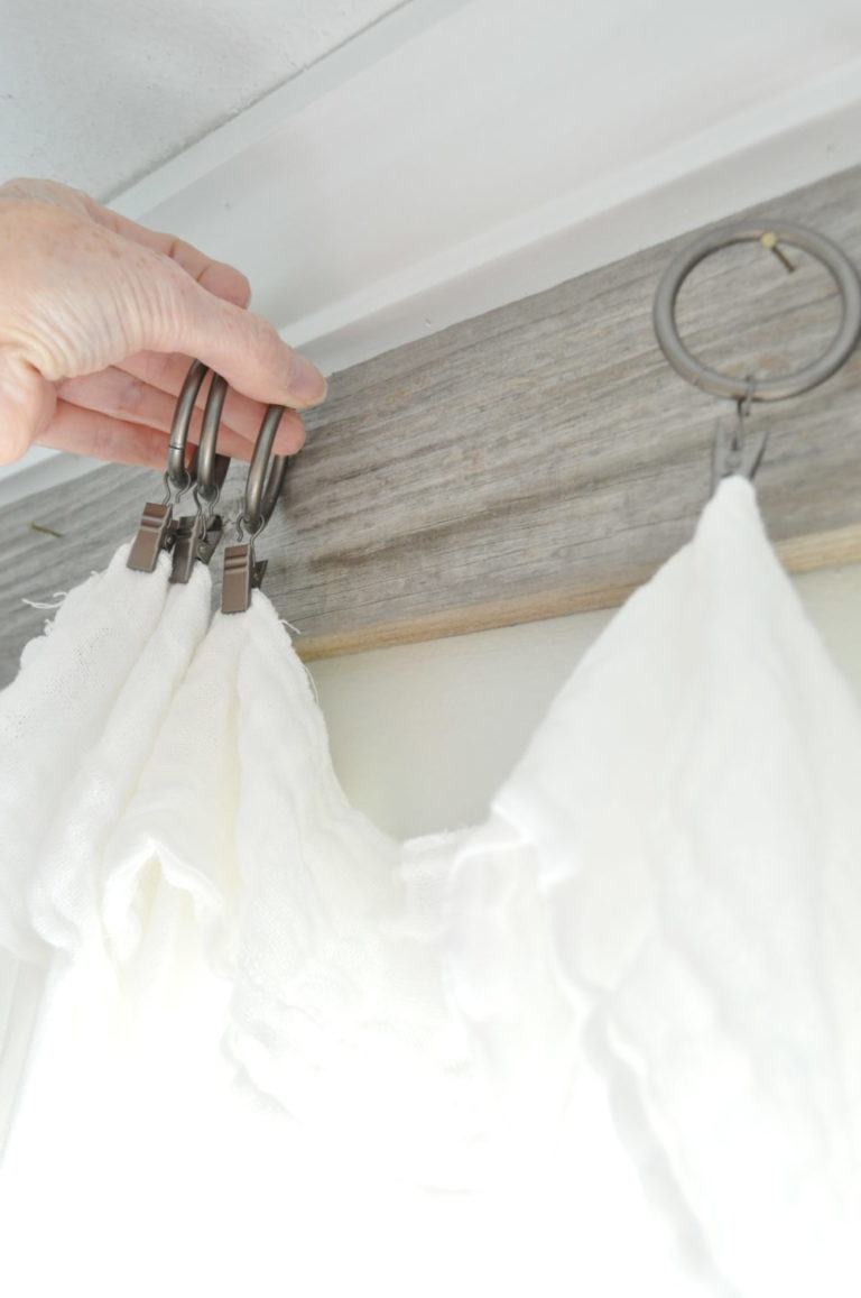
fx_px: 1403
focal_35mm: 39
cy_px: 649
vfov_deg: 49.6
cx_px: 430
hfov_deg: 34.1
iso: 1000
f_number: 5.6
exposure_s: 1/6
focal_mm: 26
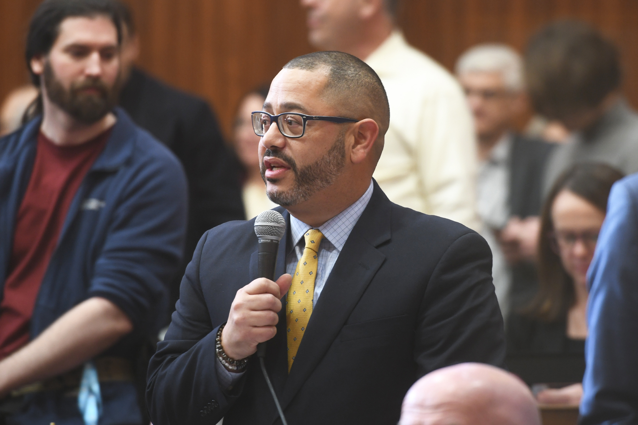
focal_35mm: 200
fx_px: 3544
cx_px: 319
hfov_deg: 10.3
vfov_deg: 6.9
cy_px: 212
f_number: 3.5
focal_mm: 200
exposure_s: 1/40
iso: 800
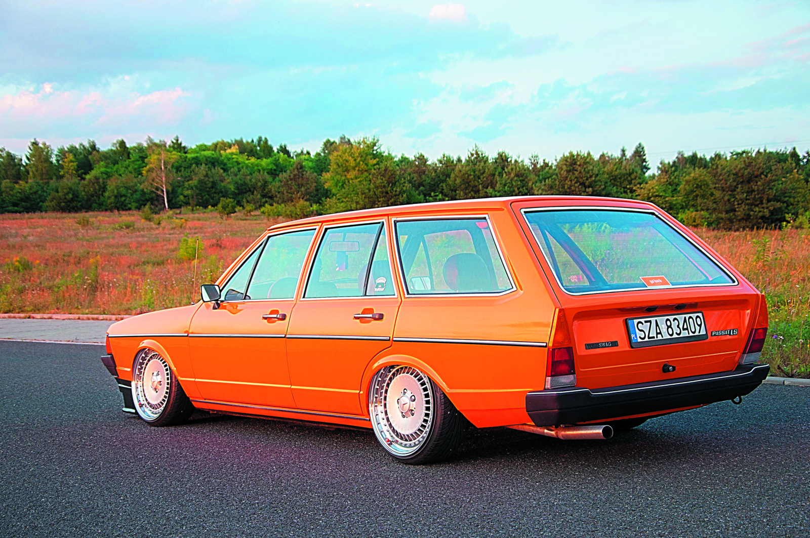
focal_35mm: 51
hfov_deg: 38.9
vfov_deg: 26.4
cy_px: 269
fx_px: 1146
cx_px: 405
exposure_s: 1/160
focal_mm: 34
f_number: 5.6
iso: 200
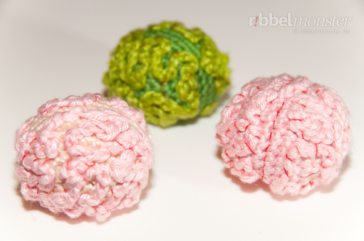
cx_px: 182
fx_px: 1060
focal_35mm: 105
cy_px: 120
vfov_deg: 13.0
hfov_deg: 19.5
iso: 640
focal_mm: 70
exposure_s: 1/60
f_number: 8
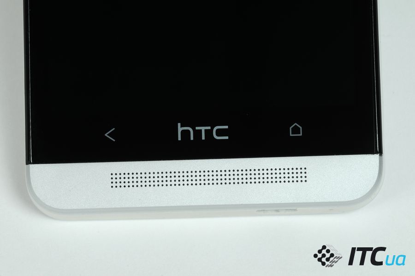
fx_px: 1813
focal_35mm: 158
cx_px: 208
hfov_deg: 13.1
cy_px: 138
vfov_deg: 8.7
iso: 200
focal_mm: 105
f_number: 25
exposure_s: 1/80
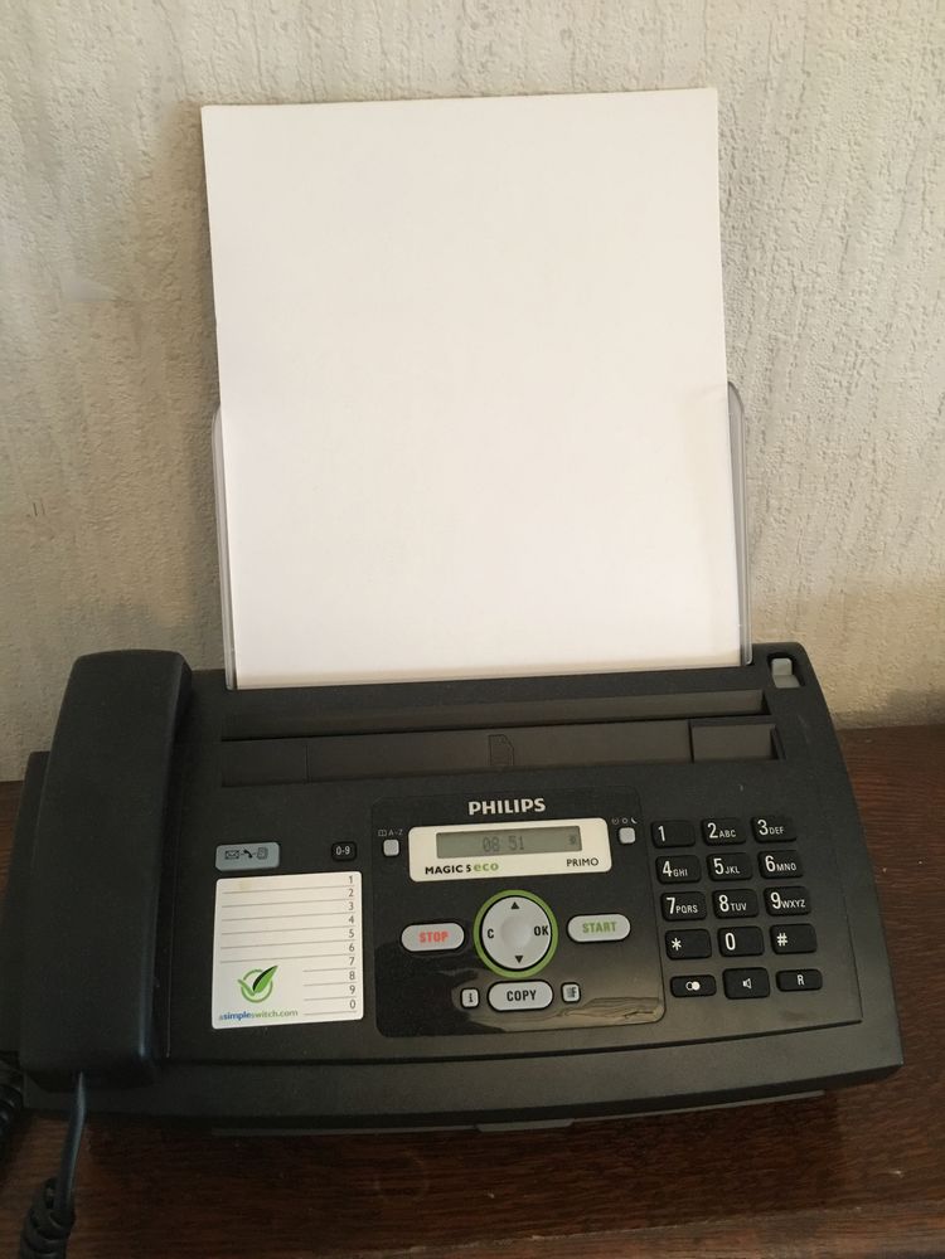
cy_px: 630
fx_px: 1056
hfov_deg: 48.2
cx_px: 472
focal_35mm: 29
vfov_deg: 61.7
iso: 200
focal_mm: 4.15
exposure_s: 1/25
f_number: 2.2
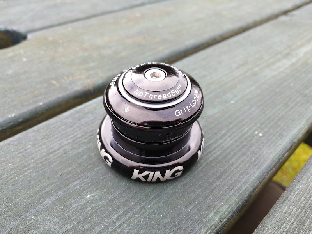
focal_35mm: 25
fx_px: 225
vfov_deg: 54.9
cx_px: 156
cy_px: 117
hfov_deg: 69.4
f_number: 1.5
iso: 50
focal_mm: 4.23
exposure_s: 1/472
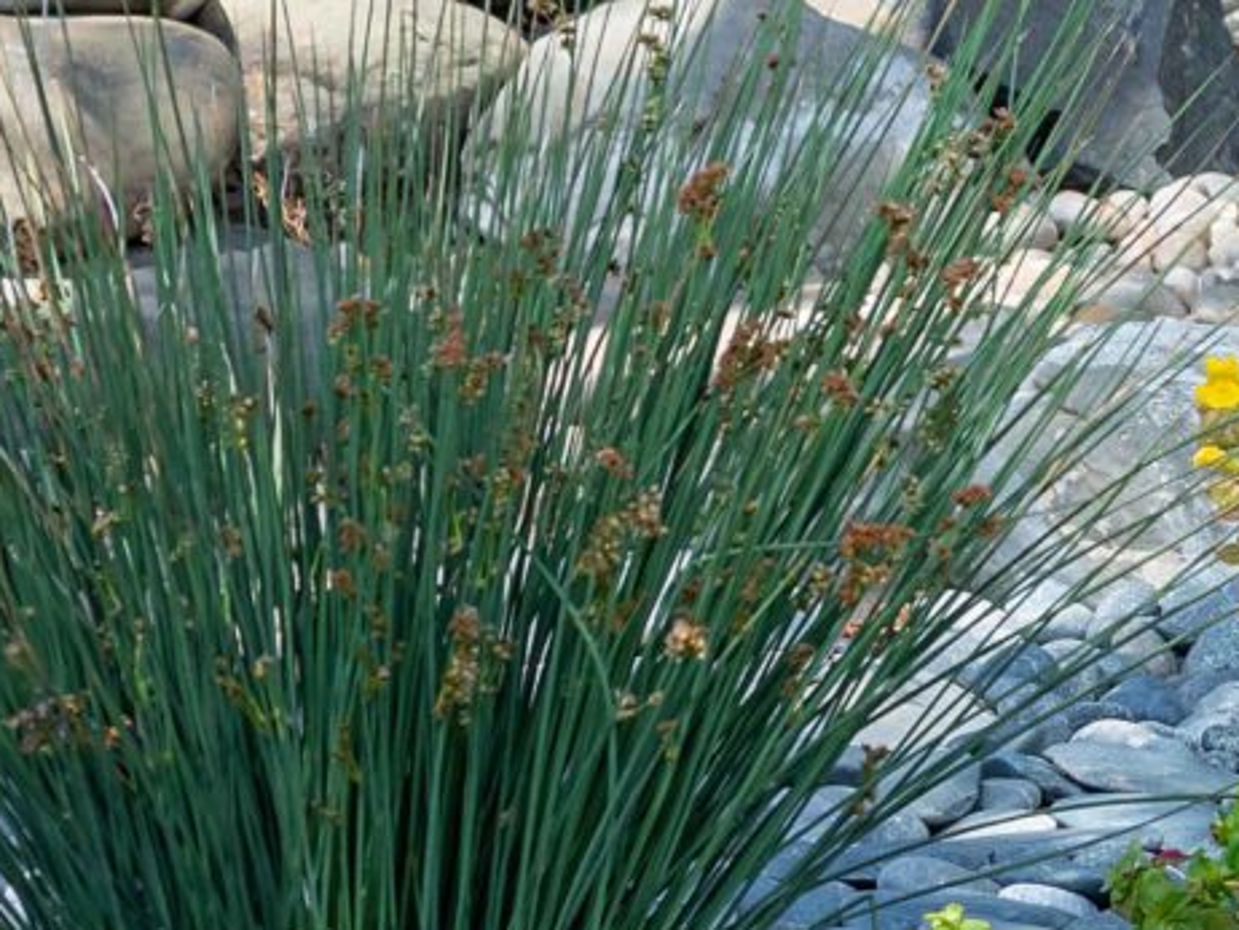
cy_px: -300
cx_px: 2623
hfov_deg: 6.9
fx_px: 9920
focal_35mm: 277
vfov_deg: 5.3
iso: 200
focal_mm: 63
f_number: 8
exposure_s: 1/250
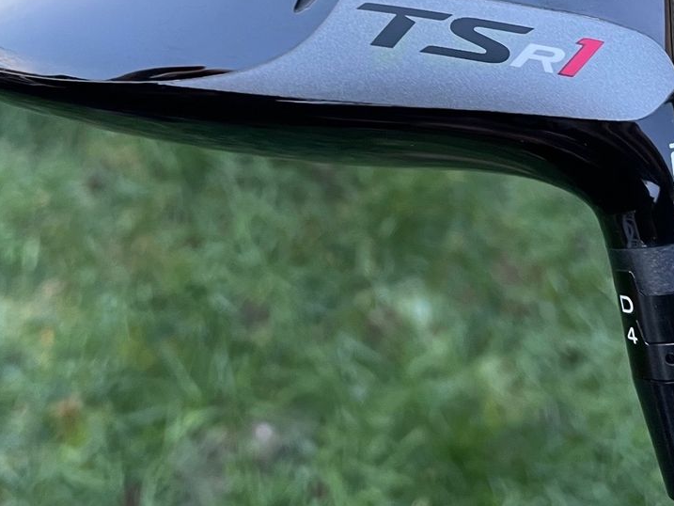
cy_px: 63
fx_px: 1129
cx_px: 327
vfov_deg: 24.6
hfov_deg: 33.2
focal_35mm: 58
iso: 125
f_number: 1.6
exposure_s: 1/60
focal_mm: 4.2
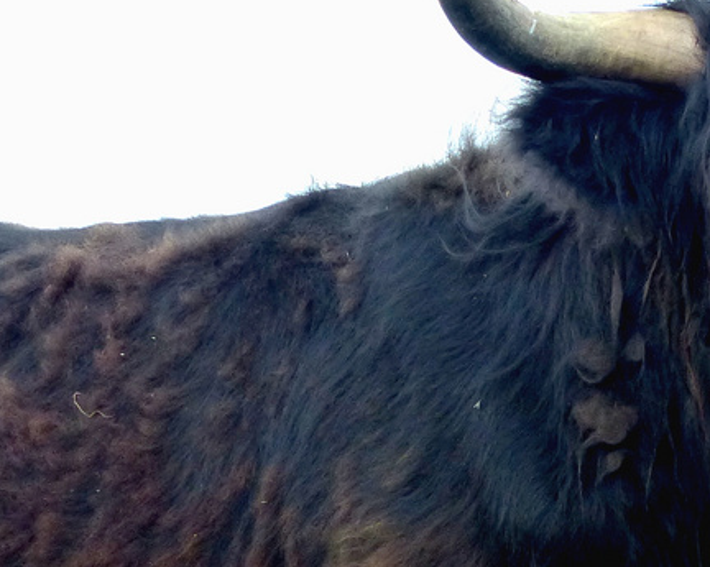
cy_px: 521
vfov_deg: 9.3
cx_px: 381
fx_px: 3486
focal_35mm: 166
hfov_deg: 11.6
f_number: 4
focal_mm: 8.7
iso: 160
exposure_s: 1/320
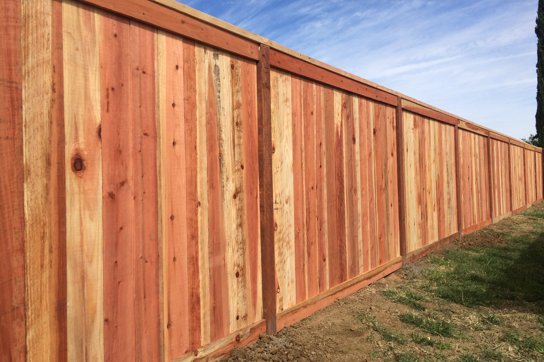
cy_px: 171
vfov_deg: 42.3
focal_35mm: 31
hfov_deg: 60.3
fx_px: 468
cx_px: 274
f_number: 2.2
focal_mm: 4.15
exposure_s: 1/2564
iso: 32
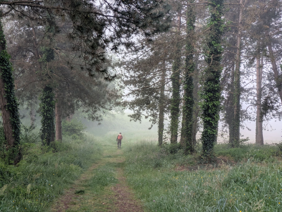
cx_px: 141
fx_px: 416
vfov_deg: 28.6
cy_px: 106
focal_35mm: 51
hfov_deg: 37.5
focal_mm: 5.43
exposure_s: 1/345
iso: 45
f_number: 1.89
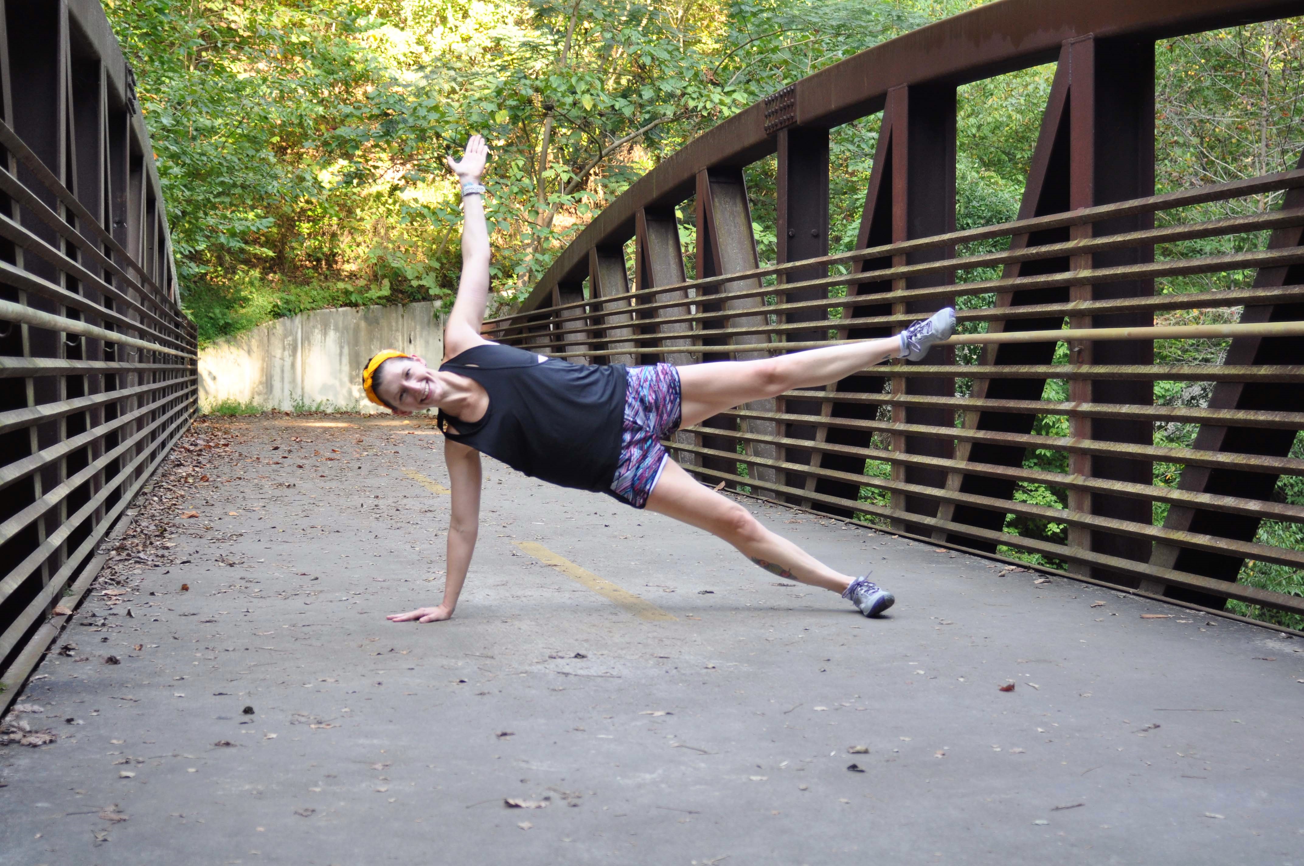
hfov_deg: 35.1
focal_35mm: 57
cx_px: 652
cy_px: 433
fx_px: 2062
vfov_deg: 23.7
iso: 400
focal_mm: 38
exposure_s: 1/100
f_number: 5
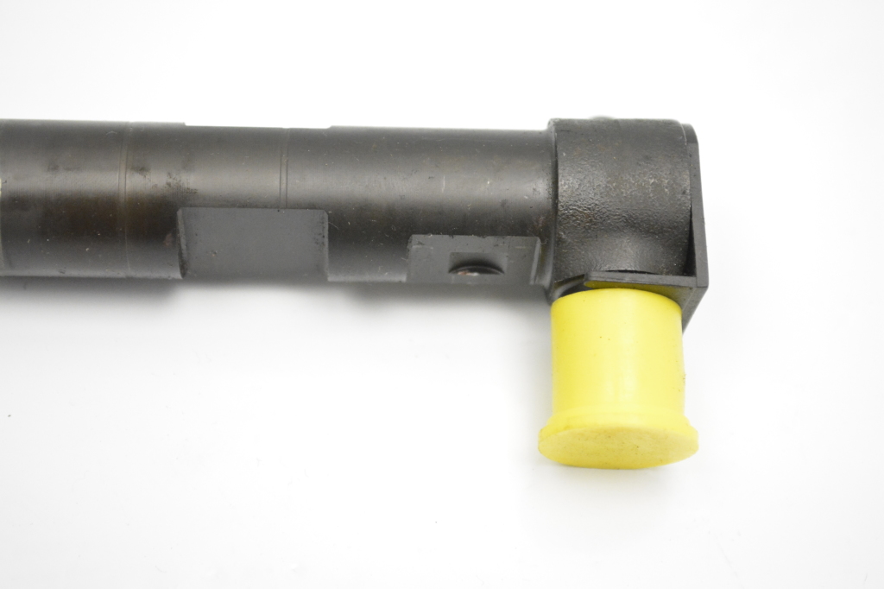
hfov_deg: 26.0
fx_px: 1915
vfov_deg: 17.5
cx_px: 442
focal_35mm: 78
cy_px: 294
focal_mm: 52
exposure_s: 1/640
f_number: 5.6
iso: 6400
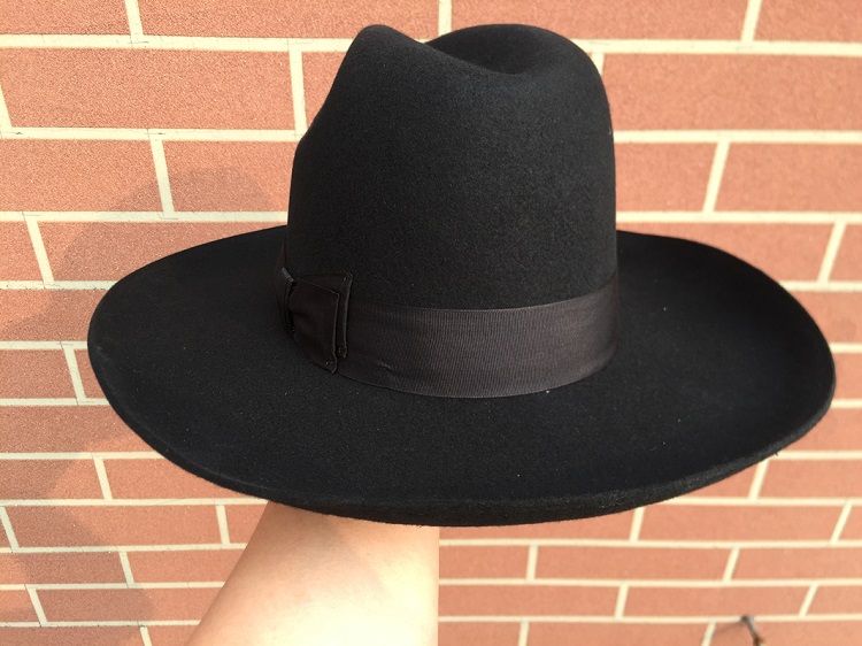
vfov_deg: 48.2
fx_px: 722
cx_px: 431
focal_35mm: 29
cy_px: 323
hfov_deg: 61.7
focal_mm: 4.15
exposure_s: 1/156
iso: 32
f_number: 2.2
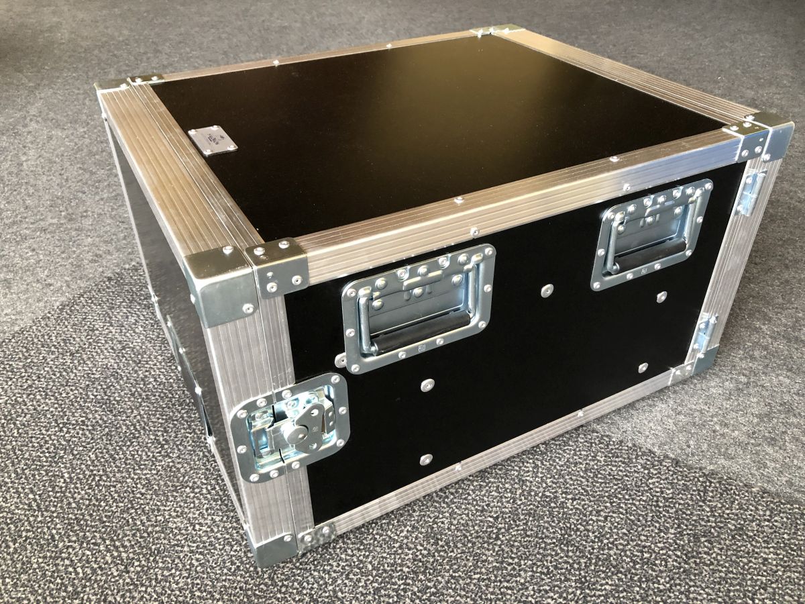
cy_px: 302
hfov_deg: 63.4
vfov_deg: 49.7
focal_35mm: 28
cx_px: 402
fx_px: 651
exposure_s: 1/15
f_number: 1.8
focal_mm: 4
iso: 80
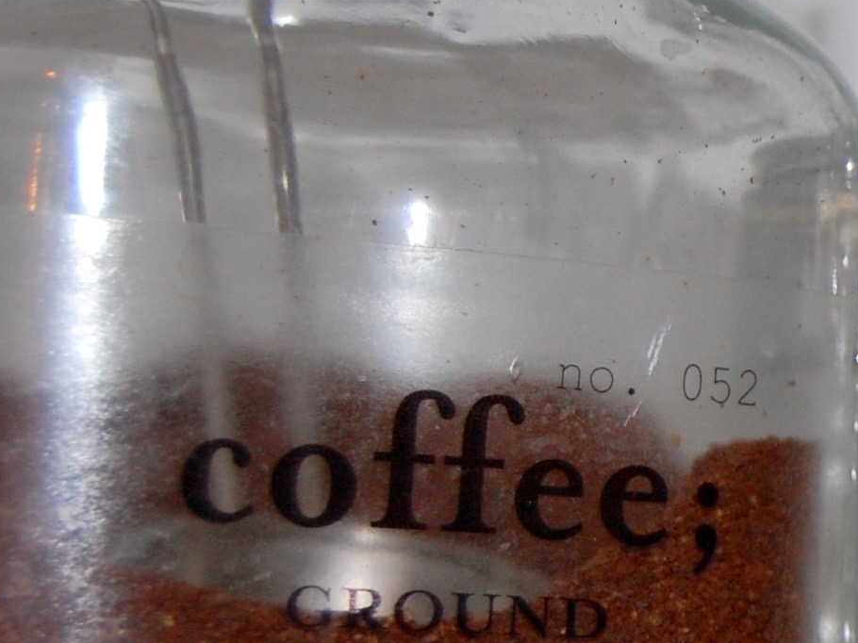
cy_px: 556
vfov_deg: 9.1
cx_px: 1395
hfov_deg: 11.5
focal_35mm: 162
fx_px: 4014
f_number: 4.5
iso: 400
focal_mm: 34
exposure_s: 1/60
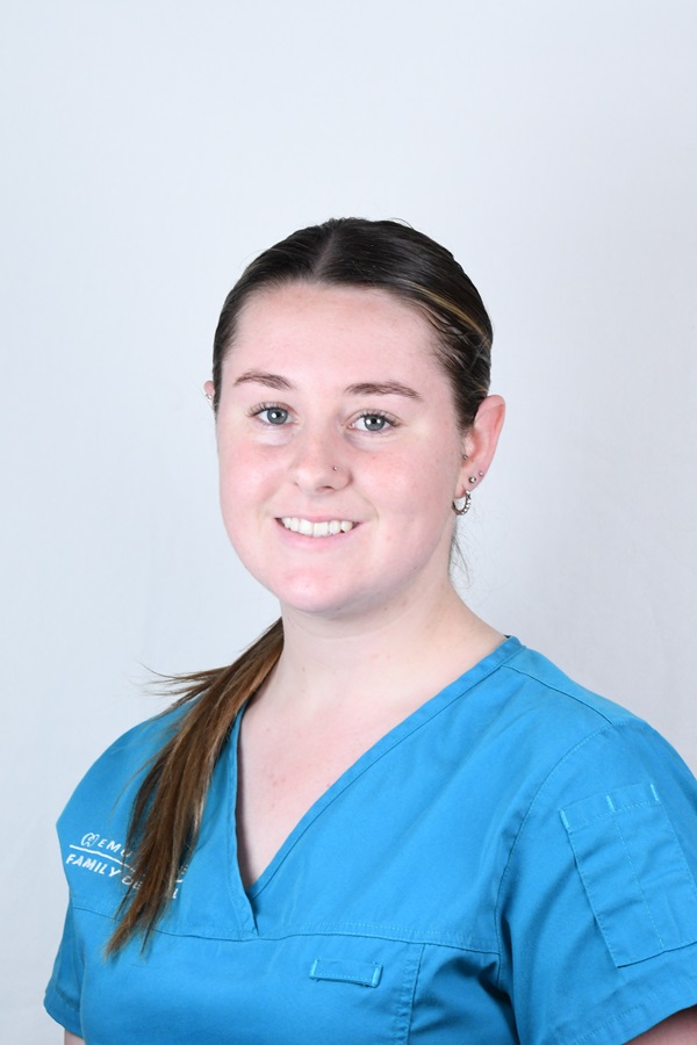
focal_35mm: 157
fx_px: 4559
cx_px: 348
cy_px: 522
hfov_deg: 8.7
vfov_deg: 13.1
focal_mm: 105
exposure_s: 1/100
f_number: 18
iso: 1600
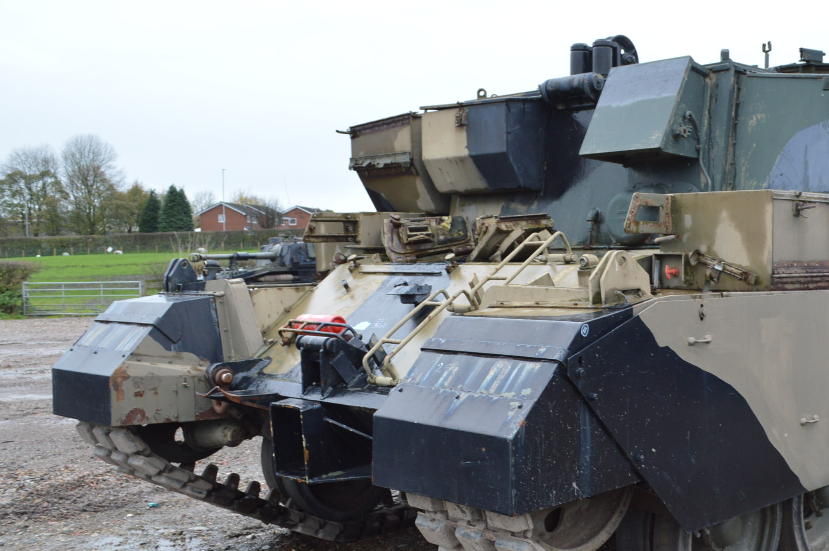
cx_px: 578
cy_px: 313
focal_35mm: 44
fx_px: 1012
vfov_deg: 30.4
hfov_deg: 43.6
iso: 280
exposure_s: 1/125
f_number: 5.6
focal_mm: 20
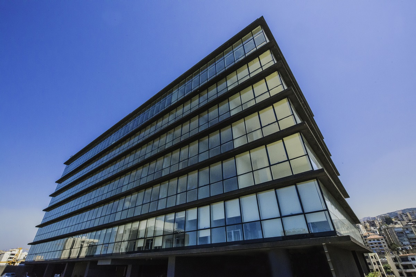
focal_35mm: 16
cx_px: 208
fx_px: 185
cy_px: 138
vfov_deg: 73.7
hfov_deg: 96.7
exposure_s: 1/1600
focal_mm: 16
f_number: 22
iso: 6400
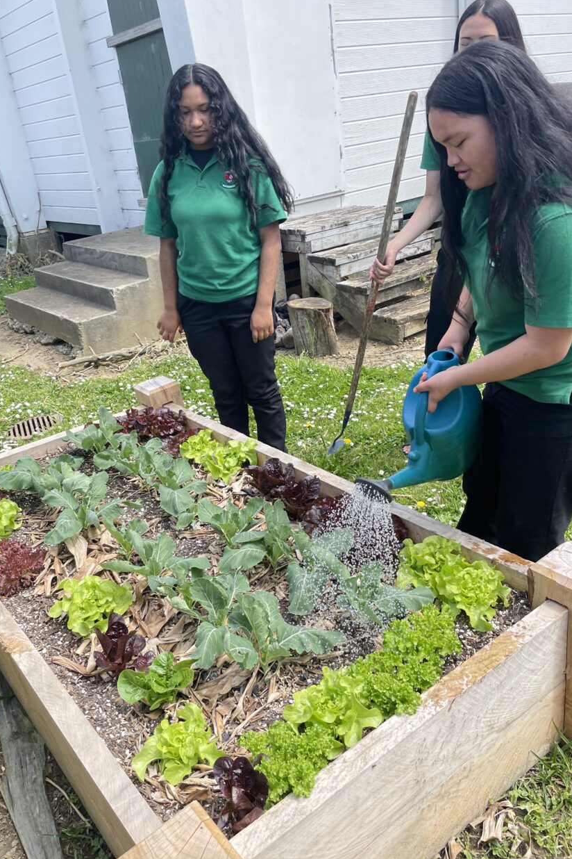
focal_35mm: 28
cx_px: 273
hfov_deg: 46.4
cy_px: 432
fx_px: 667
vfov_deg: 65.5
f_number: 1.6
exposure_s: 1/1221
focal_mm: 4.2
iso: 32
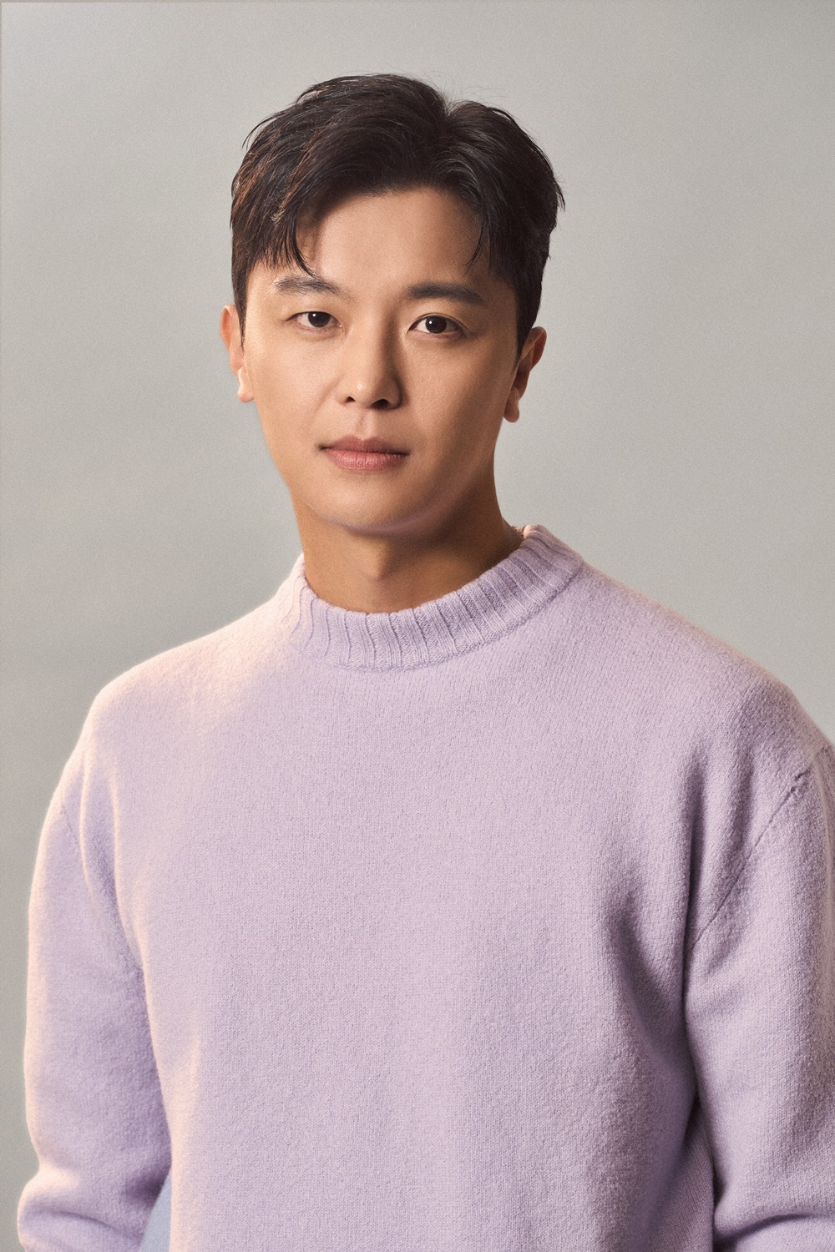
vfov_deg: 10.3
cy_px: 626
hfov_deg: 6.9
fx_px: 6958
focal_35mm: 200
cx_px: 418
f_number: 7.1
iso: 500
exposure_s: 1/160
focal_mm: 200
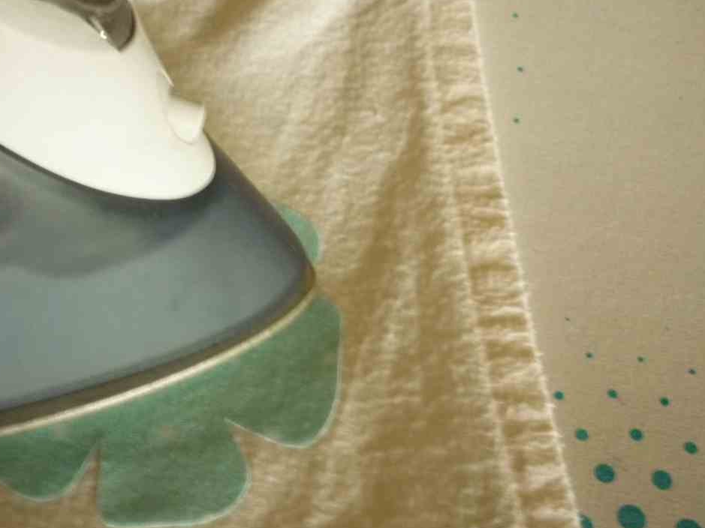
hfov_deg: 42.1
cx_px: 336
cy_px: 233
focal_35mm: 45
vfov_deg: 32.1
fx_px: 916
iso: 400
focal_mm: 5.5
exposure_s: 1/20
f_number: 2.8
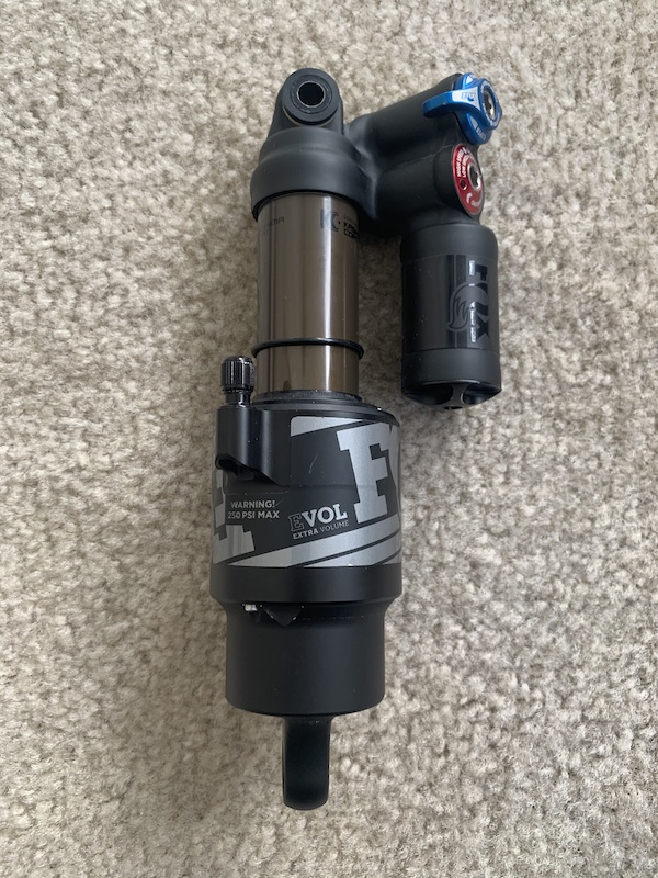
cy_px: 439
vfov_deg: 67.3
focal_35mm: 26
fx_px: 659
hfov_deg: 53.1
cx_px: 329
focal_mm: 4.25
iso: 100
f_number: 1.8
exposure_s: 1/60
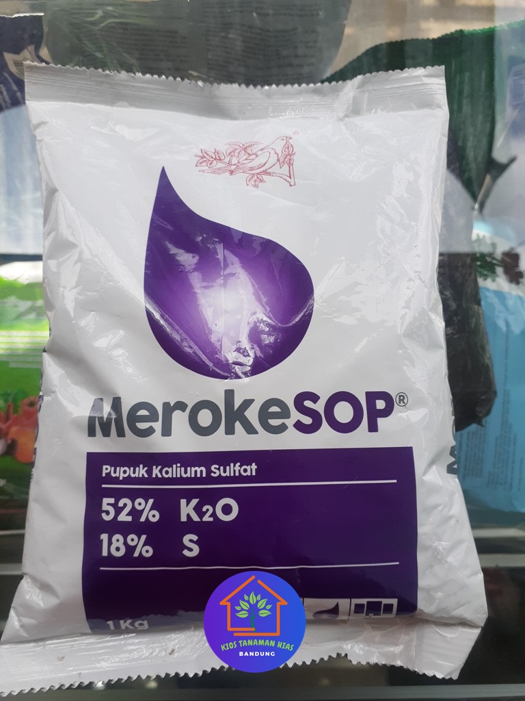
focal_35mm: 27
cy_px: 350
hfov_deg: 51.4
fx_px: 546
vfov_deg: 65.3
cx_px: 262
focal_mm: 3.6
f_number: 1.9
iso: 40
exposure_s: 1/912
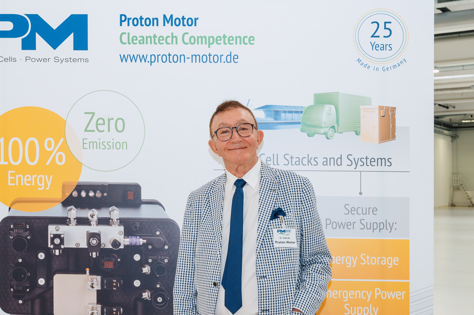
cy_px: 189
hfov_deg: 38.8
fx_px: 671
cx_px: 195
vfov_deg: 26.4
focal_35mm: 51
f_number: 8
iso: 800
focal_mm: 38
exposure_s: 1/60
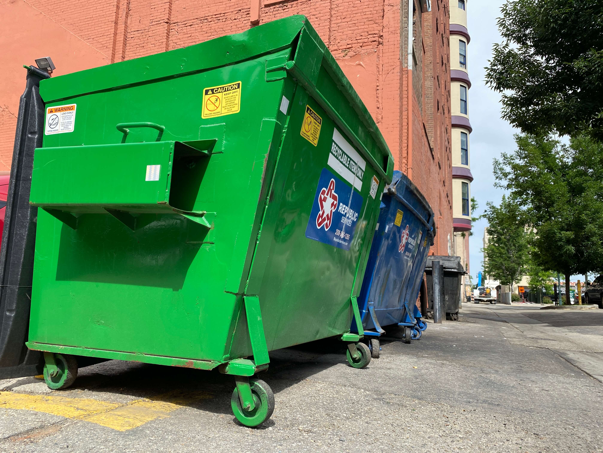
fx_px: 453
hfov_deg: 67.3
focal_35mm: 26
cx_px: 302
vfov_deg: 53.1
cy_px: 226
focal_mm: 4.25
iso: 32
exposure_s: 1/1258
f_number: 1.8
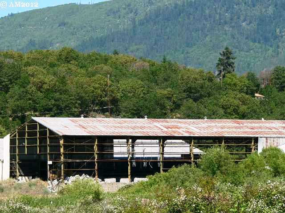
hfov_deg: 10.6
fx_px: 1540
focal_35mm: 187
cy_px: 106
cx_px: 142
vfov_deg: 7.9
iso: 80
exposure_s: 1/500
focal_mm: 31.1
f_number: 4.6
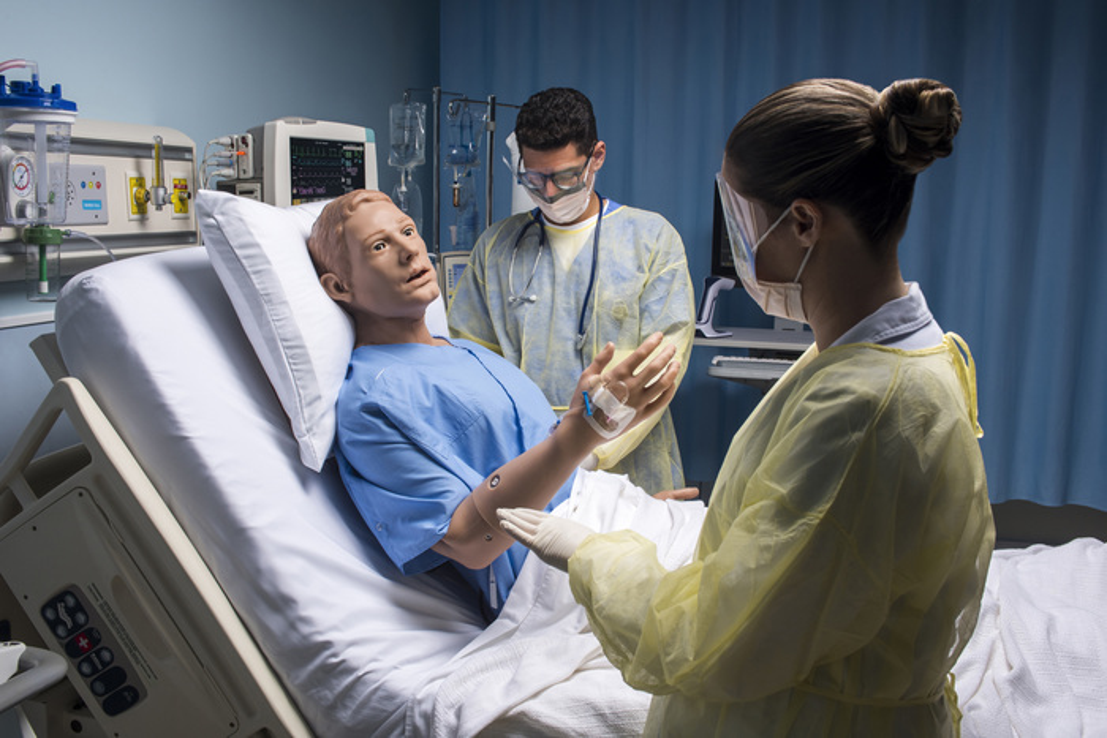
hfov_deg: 54.4
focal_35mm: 35
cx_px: 554
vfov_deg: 37.9
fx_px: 1076
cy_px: 369
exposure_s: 1/160
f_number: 11
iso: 100
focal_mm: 35
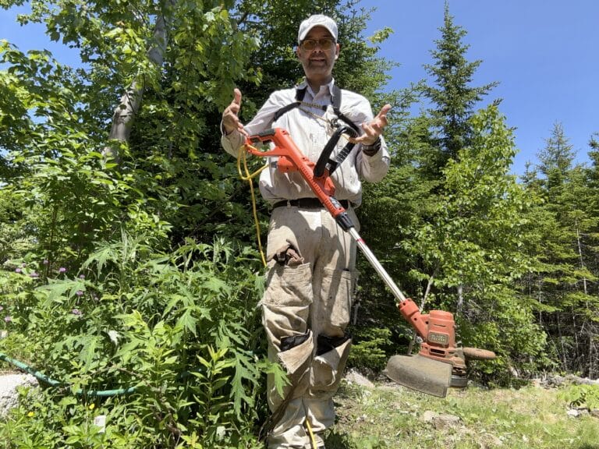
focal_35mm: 23
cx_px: 300
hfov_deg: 73.9
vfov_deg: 58.9
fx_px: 398
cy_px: 224
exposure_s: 1/557
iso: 25
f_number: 1.9
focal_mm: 2.69
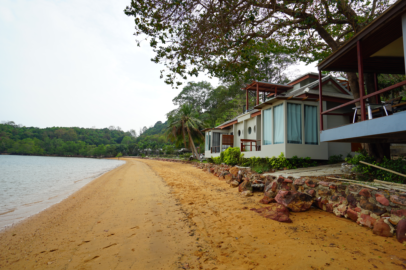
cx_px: 203
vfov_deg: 67.4
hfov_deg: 90.0
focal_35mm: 18
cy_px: 135
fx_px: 203
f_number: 5.6
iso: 100
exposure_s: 1/200
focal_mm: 18
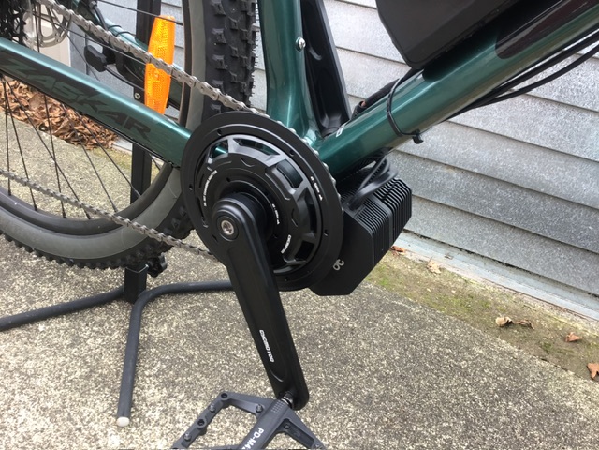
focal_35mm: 31
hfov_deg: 58.4
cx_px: 300
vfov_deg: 45.4
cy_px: 225
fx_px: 536
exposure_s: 1/50
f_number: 2.4
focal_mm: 3.3
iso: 32
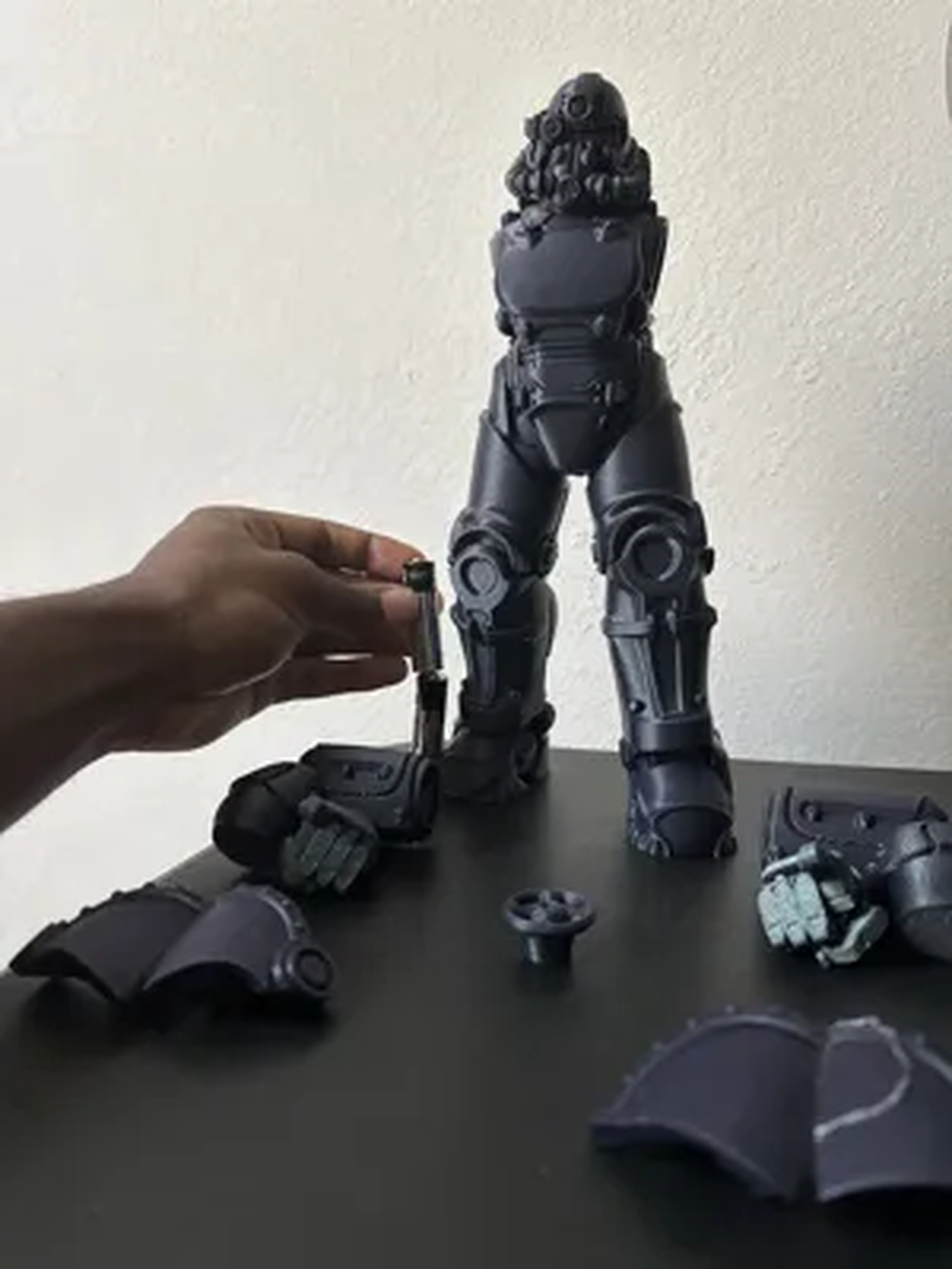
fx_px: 880
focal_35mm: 24
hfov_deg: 56.8
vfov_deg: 71.6
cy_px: 634
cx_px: 476
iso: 640
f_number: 1.78
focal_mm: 6.86
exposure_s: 1/60
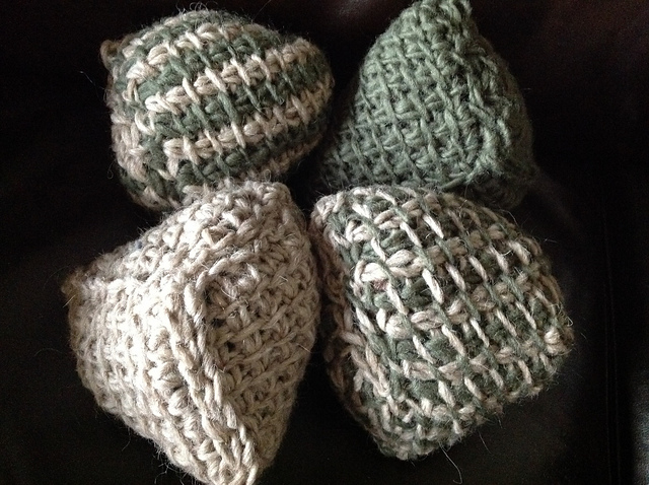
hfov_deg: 52.7
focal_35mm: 35
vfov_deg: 40.6
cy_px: 242
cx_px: 324
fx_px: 655
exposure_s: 1/15
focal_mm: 4.28
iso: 800
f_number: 2.4
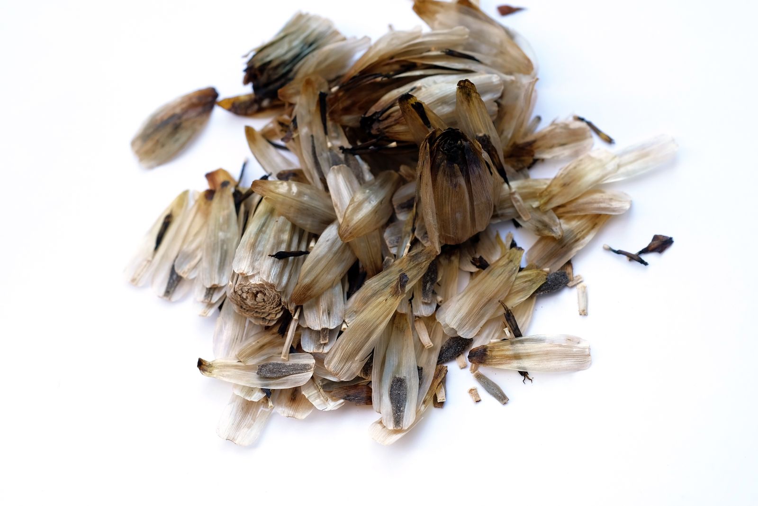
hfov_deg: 22.6
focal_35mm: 90
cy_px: 253
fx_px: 1895
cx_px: 379
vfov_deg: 15.2
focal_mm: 60
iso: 200
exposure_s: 1/40
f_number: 5.6
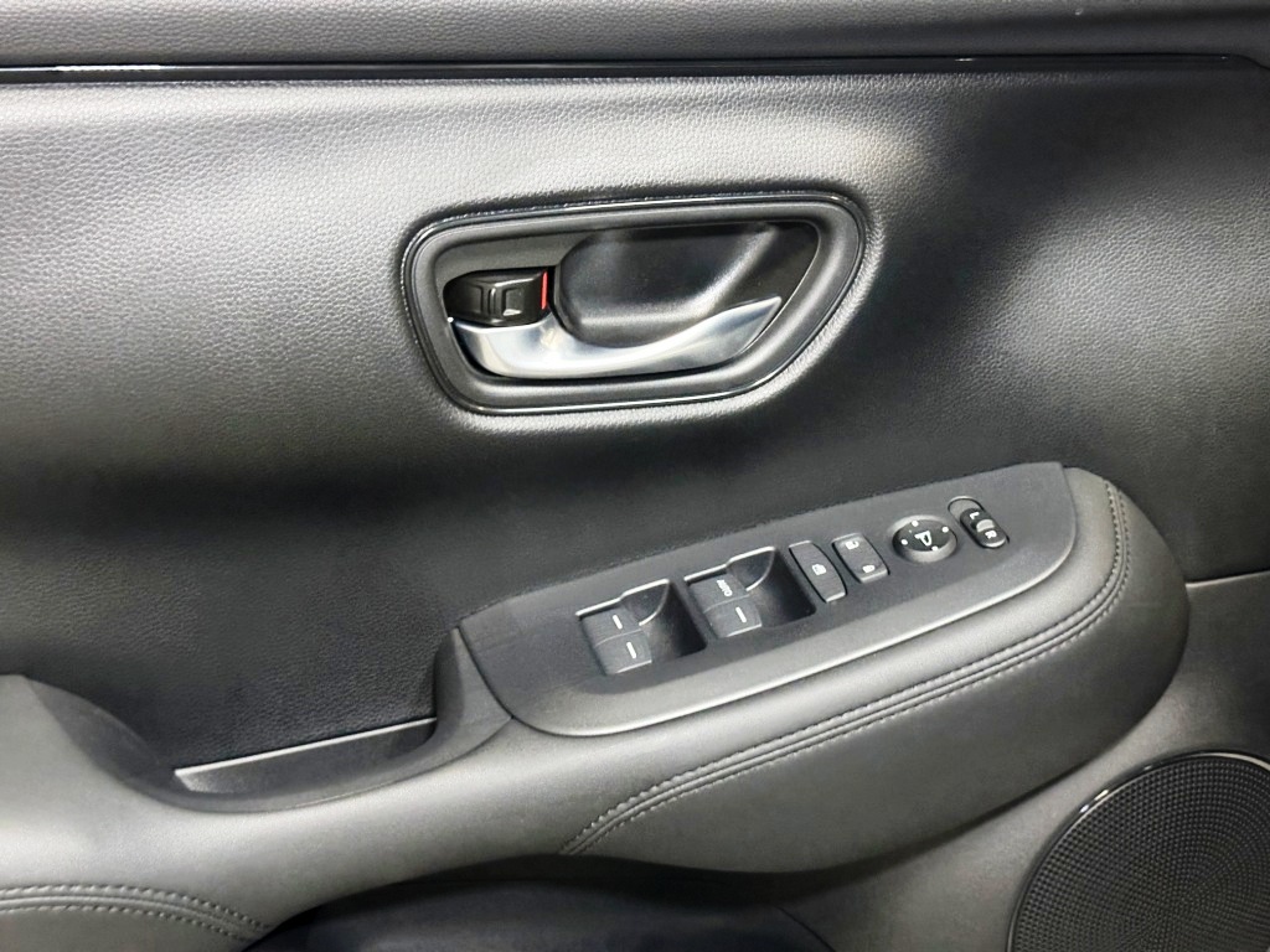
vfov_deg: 30.3
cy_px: 476
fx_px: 1761
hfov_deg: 39.7
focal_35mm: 48
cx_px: 635
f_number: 1.78
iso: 640
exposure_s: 1/30
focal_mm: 6.86
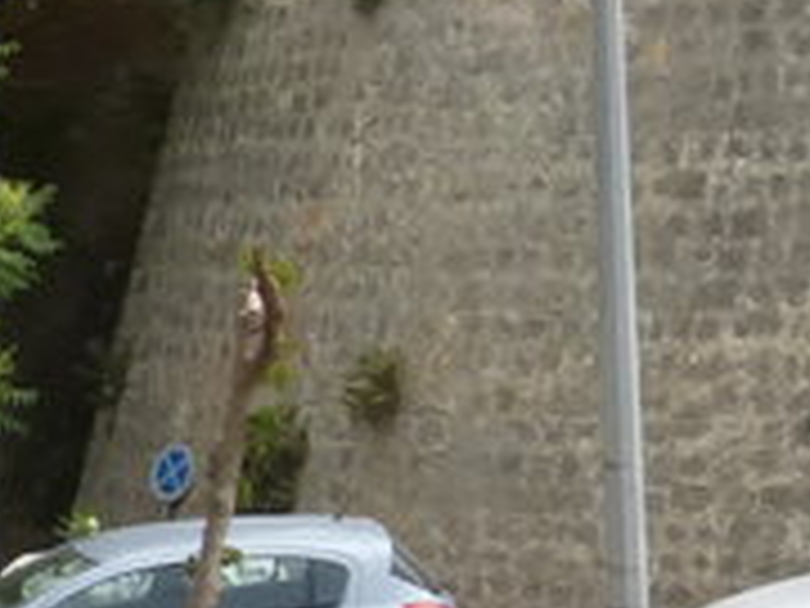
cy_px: 667
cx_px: 1714
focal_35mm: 387
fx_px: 9056
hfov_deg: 5.0
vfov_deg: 3.8
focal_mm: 10.3
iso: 125
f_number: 4.7
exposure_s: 1/500
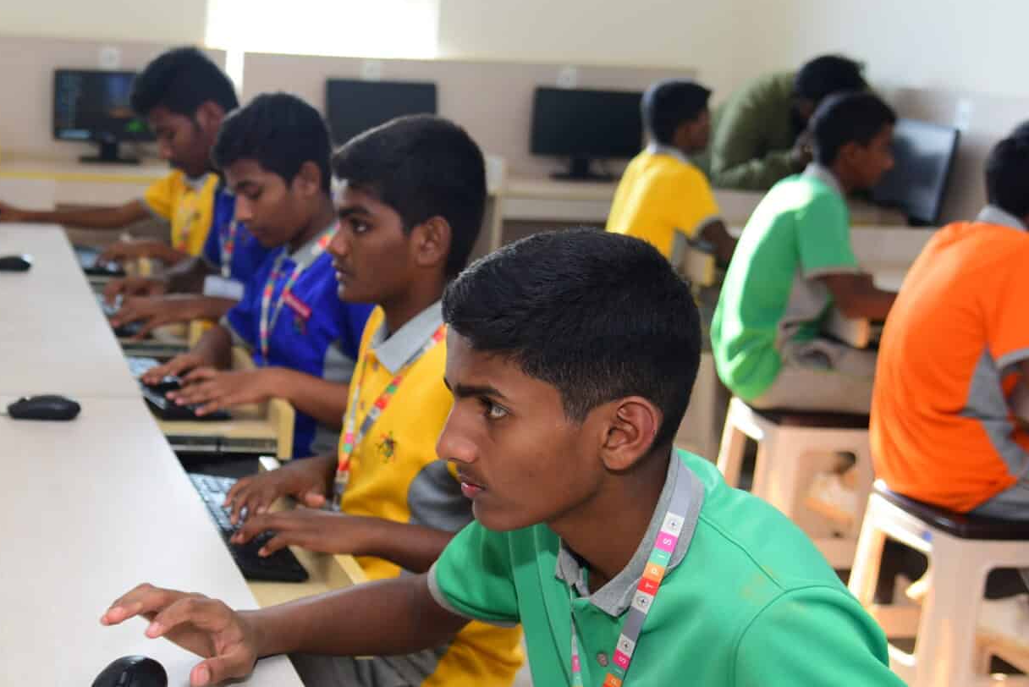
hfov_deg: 30.6
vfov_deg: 21.2
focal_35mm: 64
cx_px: 204
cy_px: 412
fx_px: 1830
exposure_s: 1/160
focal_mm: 38
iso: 320
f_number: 4
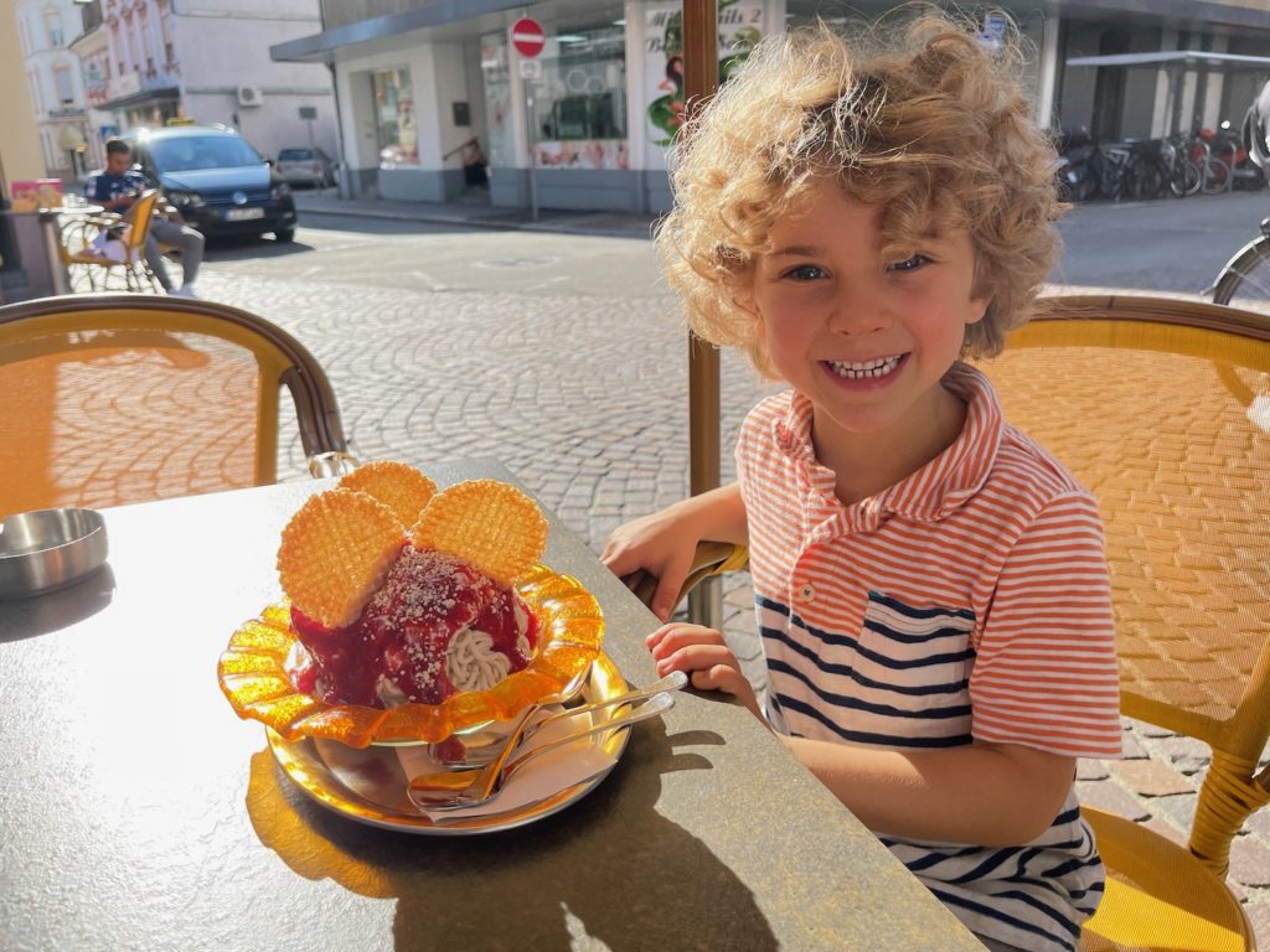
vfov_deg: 53.1
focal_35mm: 26
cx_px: 635
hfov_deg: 67.3
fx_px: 954
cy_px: 476
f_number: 1.6
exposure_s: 1/1689
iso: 32
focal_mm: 5.1
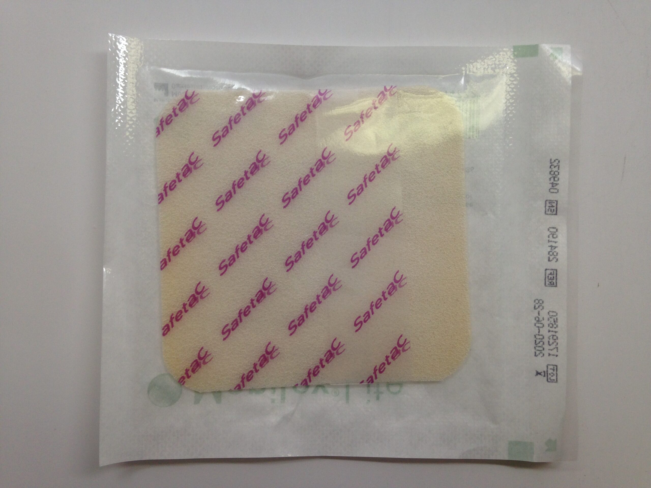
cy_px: 244
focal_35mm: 33
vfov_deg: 42.9
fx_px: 621
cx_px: 326
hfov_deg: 55.4
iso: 50
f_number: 2.4
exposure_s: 1/60
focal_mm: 4.12
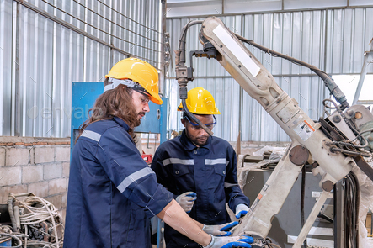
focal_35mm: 40
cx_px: 189
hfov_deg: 48.5
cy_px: 152
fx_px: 414
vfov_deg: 33.2
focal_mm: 20
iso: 500
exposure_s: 1/125
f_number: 2.8
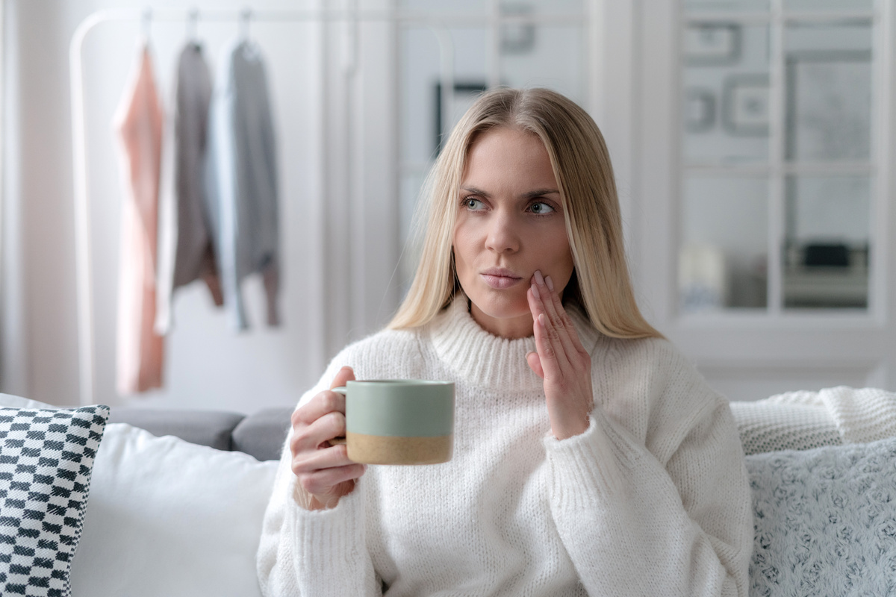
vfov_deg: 27.0
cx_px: 448
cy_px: 298
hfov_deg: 39.6
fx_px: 1244
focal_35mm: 50
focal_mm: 50
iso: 1000
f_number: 2.2
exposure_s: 1/80
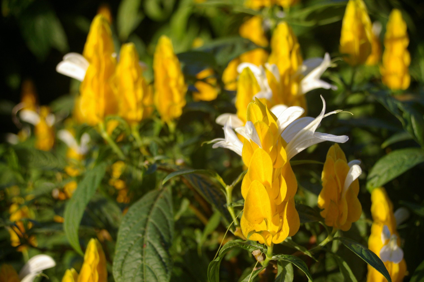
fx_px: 883
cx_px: 212
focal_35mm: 75
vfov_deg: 18.1
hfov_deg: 27.0
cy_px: 141
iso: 400
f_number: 8
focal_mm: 50
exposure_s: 1/90
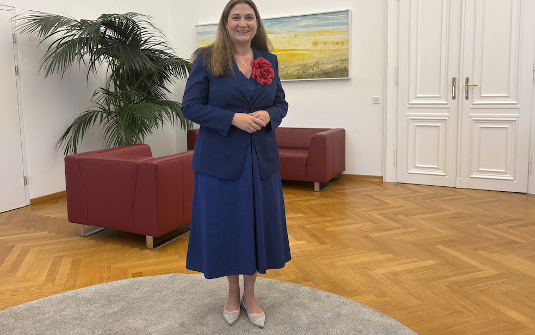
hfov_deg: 66.5
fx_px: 408
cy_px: 131
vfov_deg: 44.3
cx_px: 270
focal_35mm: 28
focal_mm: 5.96
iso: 50
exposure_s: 1/100
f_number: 1.6
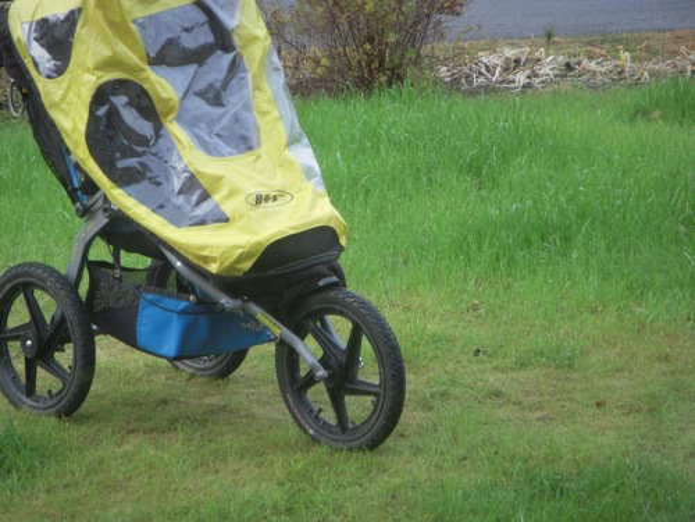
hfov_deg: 17.3
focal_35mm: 114
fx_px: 2289
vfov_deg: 13.0
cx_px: 348
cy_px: 261
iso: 200
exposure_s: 1/60
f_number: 4.2
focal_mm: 18.9
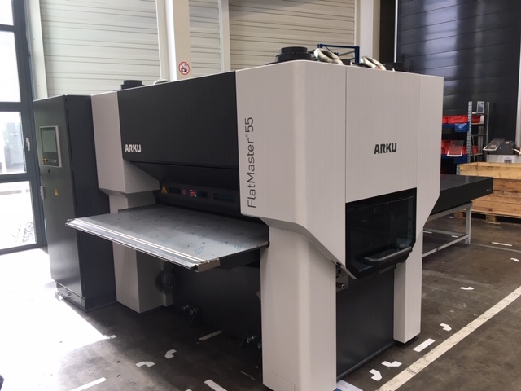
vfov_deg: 48.2
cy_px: 196
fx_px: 436
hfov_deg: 61.7
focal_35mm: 29
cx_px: 260
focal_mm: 4.15
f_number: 2.2
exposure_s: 1/33
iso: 25
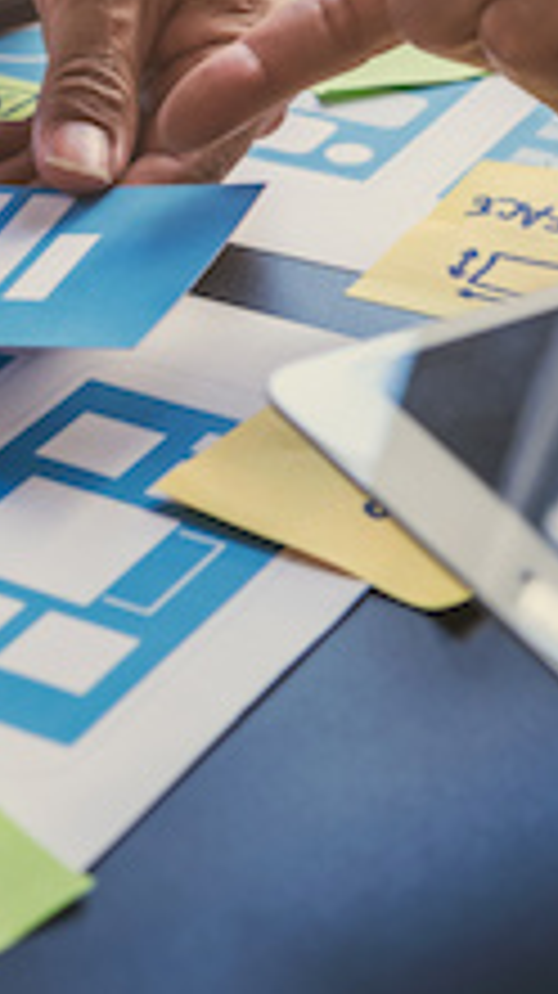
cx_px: 94
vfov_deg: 18.3
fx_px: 3057
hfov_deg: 10.4
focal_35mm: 116
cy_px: 196
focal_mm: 35
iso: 200
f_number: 4
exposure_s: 1/100
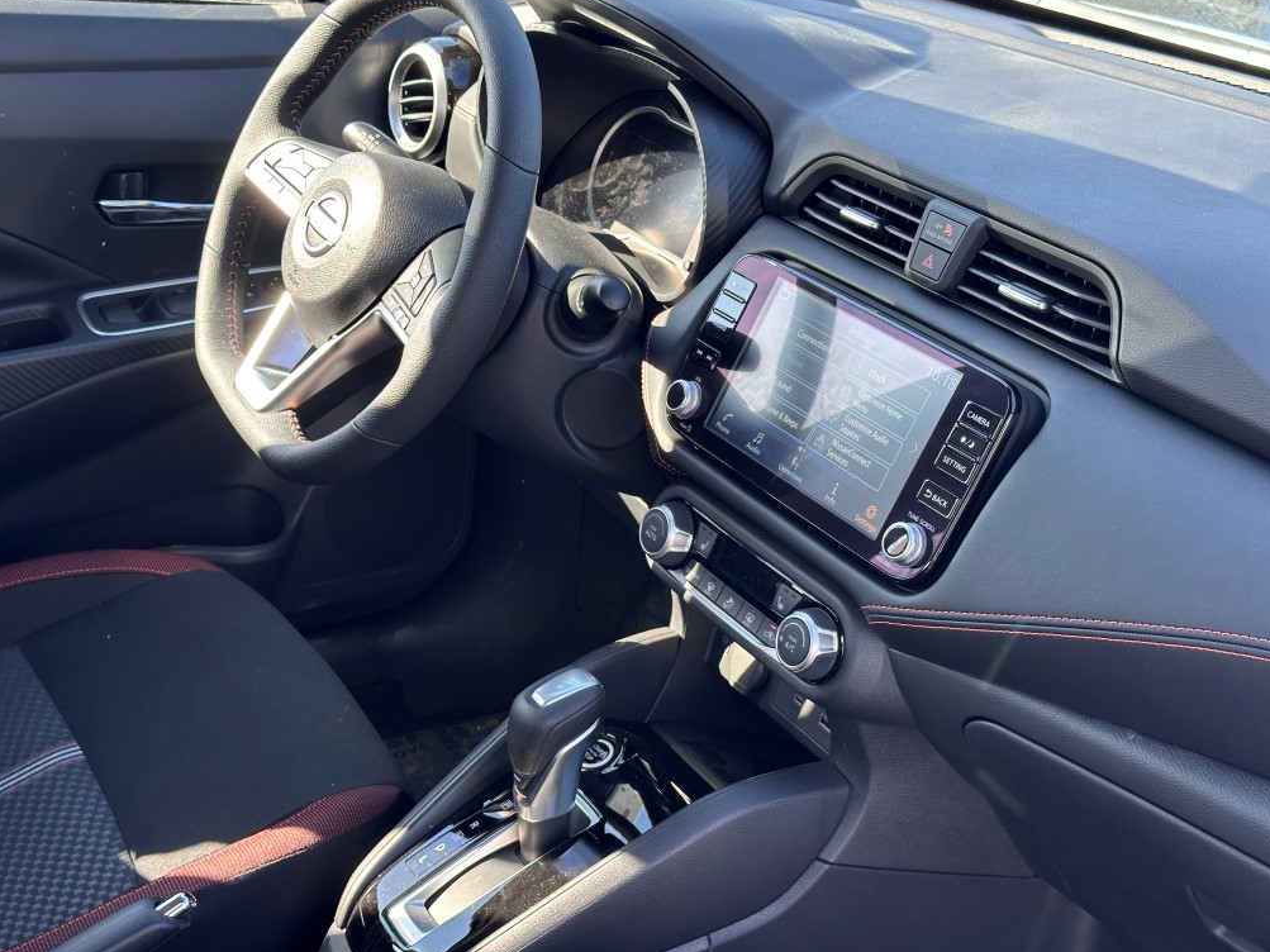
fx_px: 1798
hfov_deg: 38.9
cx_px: 626
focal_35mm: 49
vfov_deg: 29.7
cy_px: 470
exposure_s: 1/172
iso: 64
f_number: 1.78
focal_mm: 6.86
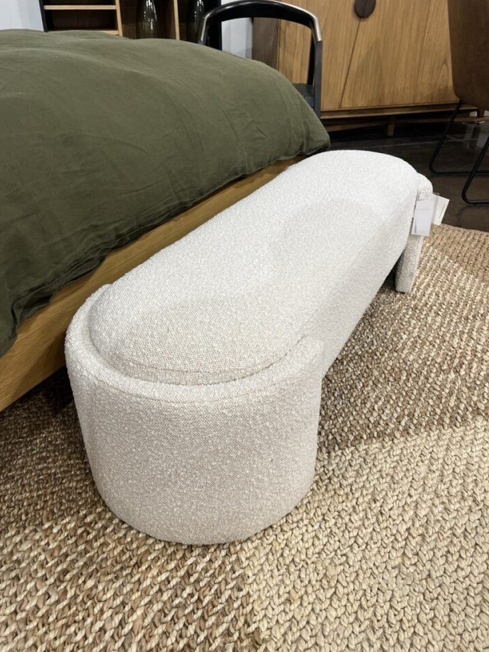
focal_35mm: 28
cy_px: 317
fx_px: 528
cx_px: 246
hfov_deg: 49.7
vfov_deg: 63.4
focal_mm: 5.7
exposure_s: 1/120
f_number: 1.5
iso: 125
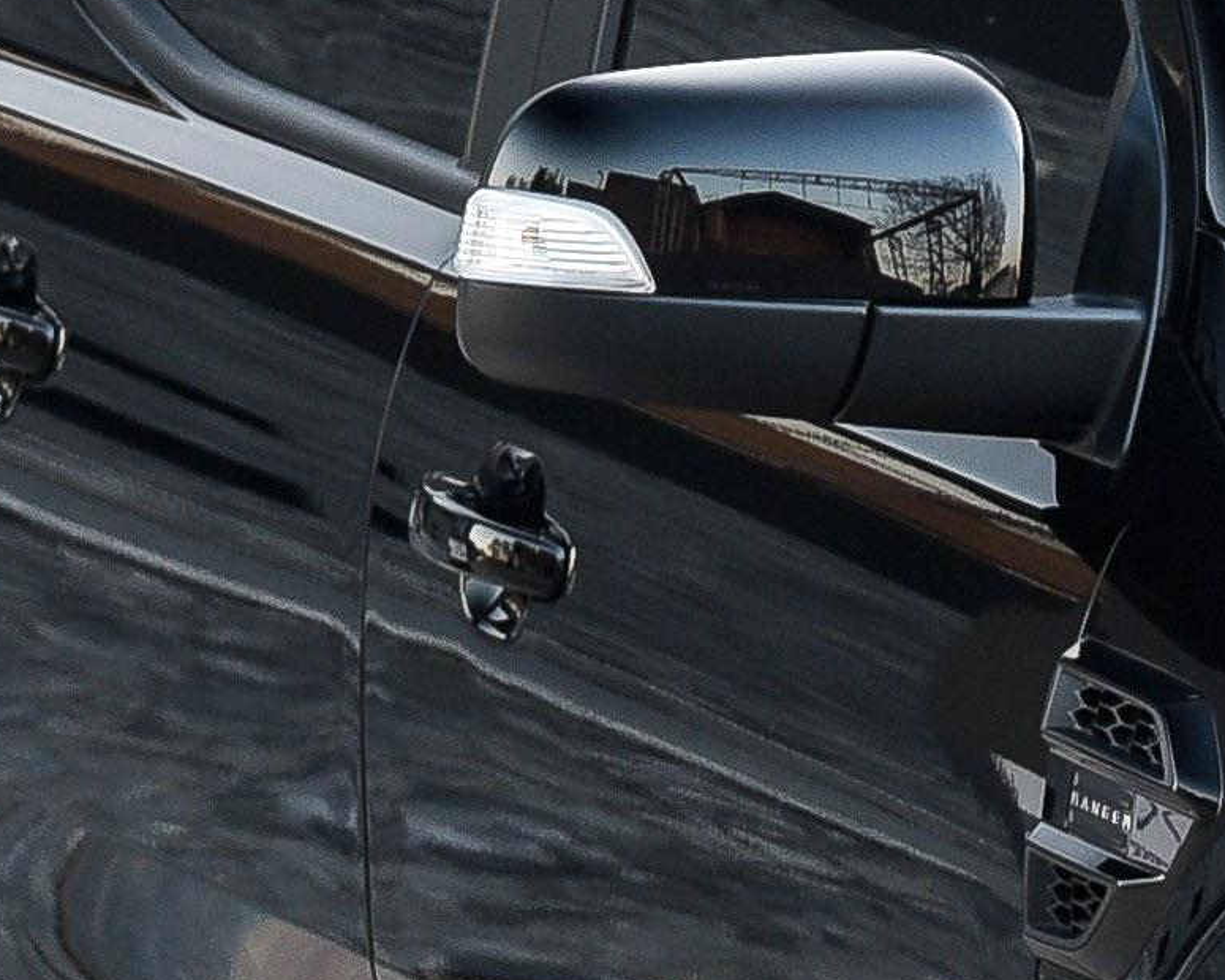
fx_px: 26938
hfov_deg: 2.6
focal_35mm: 743
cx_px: 2077
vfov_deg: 2.1
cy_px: 330
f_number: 5.6
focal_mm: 102
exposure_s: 1/6
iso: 200
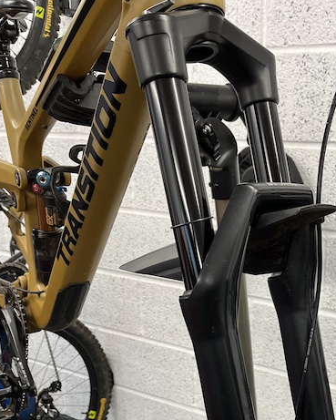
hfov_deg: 33.5
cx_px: 248
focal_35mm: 44
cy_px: 347
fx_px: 547
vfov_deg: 40.0
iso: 64
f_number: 1.6
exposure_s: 1/100
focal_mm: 5.1
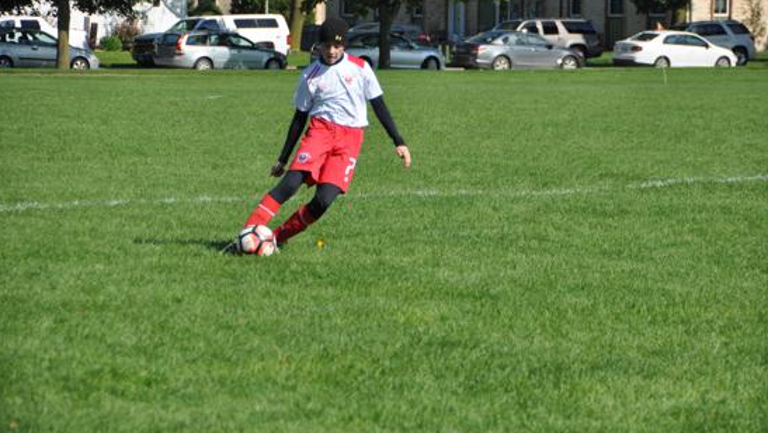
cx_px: 383
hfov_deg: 10.5
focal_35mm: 205
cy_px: 198
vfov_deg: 5.9
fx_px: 4176
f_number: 7.1
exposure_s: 1/2000
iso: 400
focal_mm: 130
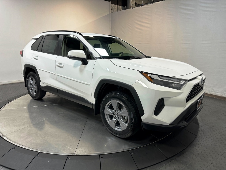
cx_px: 113
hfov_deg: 71.6
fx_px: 157
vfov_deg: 56.8
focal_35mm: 24
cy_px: 85
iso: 160
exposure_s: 1/60
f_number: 1.78
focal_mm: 6.86
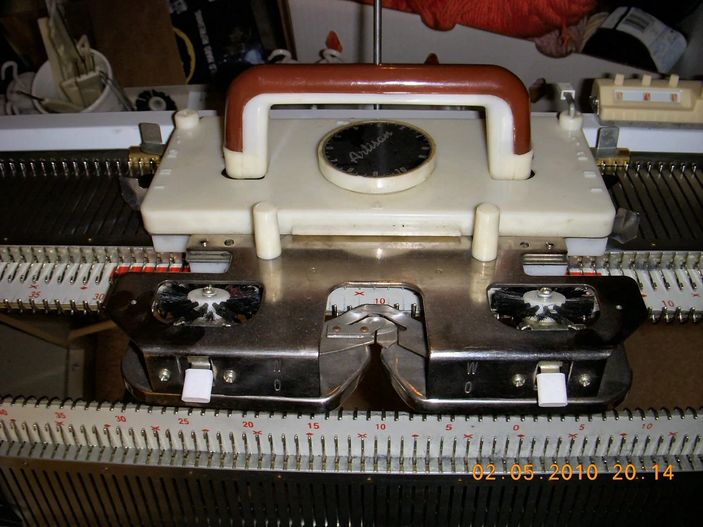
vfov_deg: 37.7
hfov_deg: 49.0
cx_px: 352
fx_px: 772
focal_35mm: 38
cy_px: 264
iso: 100
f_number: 3.3
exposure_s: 1/30
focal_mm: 6.3
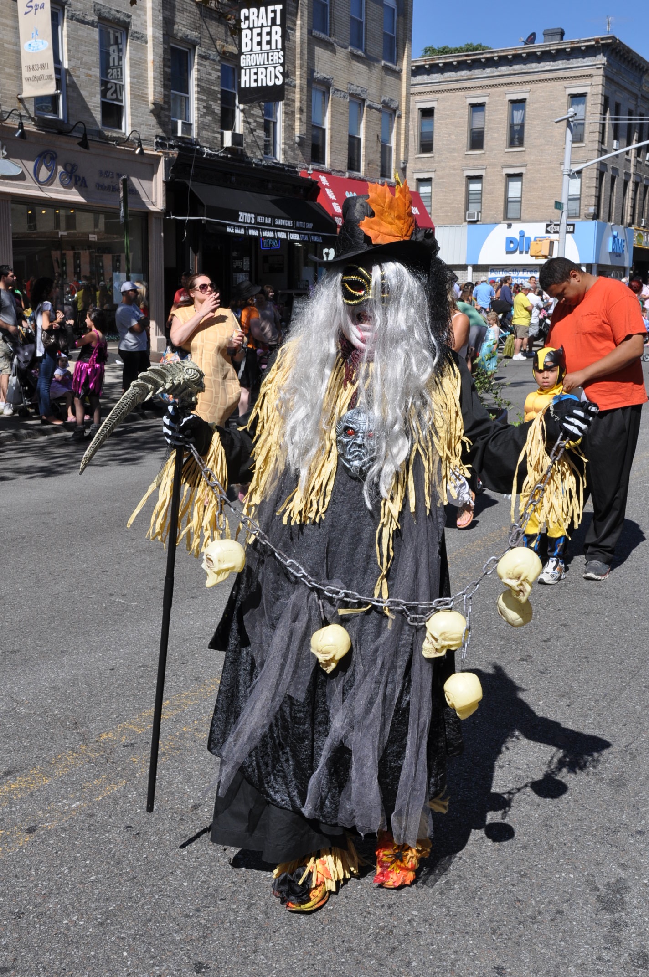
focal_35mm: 39
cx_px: 324
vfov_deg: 49.6
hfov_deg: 34.1
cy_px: 488
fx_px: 1057
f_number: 10
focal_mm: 26
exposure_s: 1/400
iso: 250
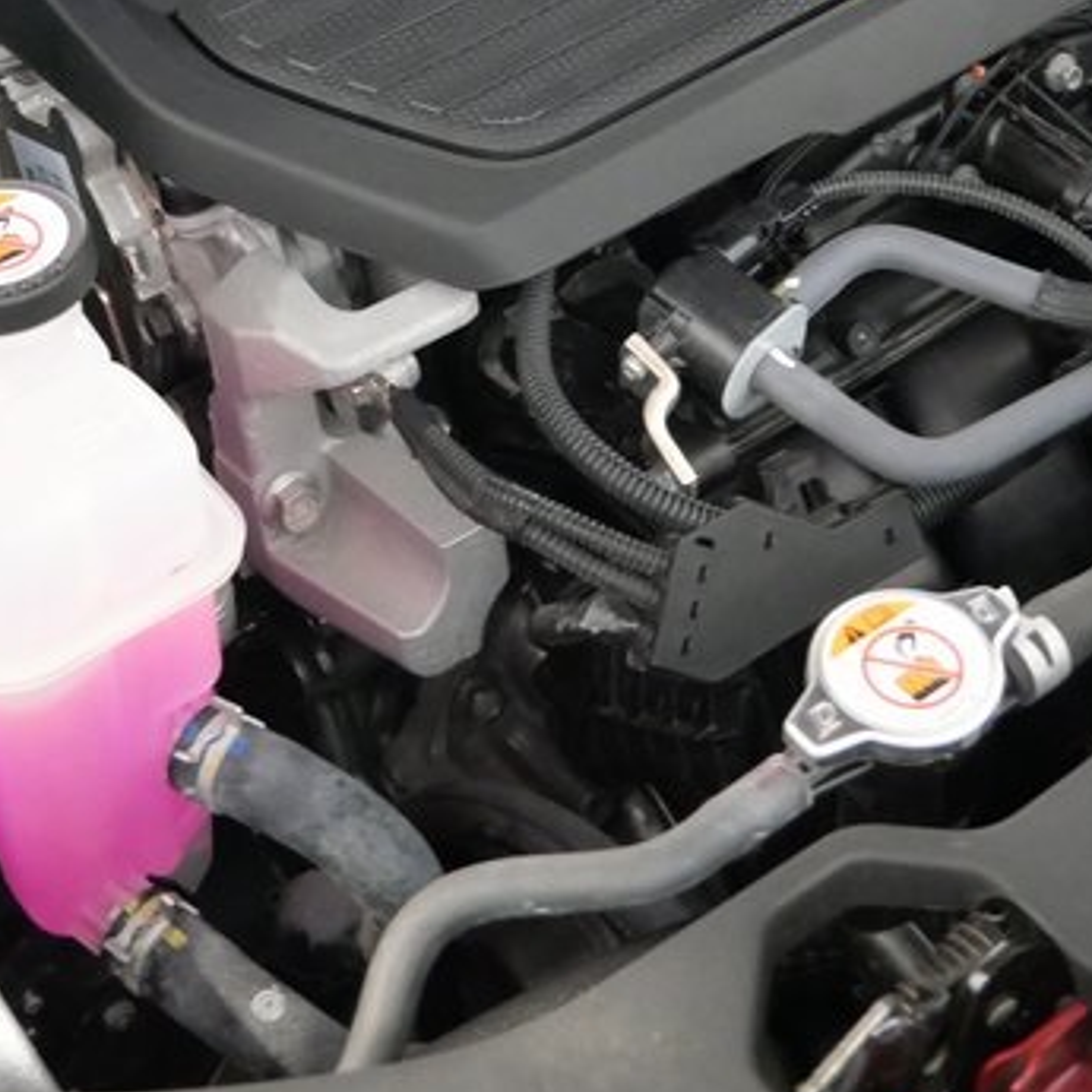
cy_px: 19
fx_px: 2248
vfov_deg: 26.0
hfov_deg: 27.3
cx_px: 630
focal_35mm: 63
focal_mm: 12
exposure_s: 1/10
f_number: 3.5
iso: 3200
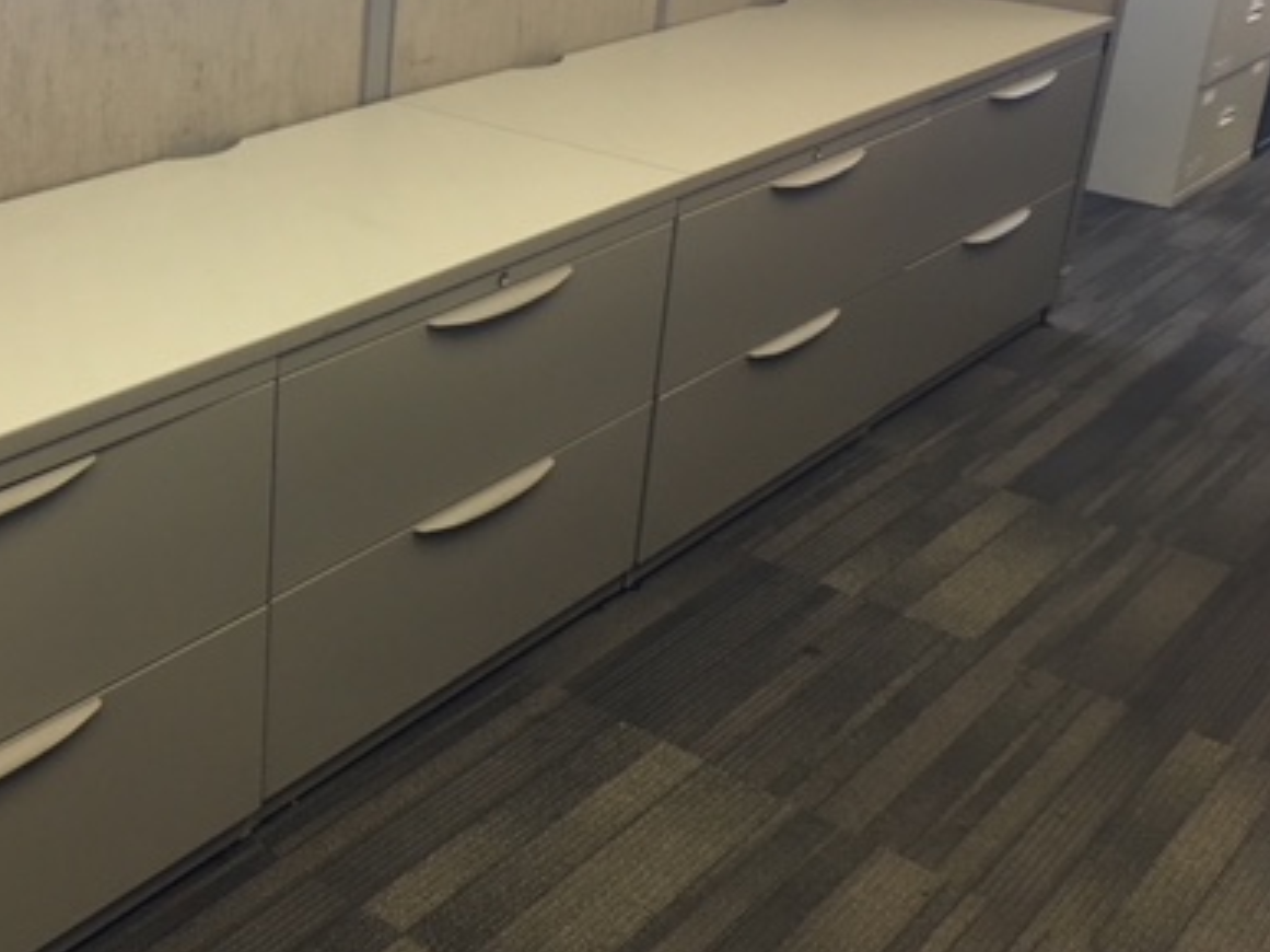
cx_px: 226
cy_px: 322
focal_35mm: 48
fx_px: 1760
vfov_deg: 30.0
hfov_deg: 38.0
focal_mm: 4.15
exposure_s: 1/30
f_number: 2.2
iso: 100
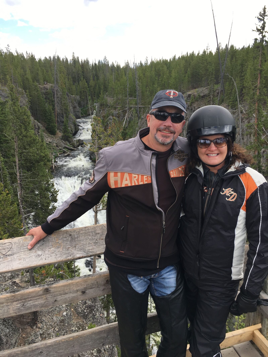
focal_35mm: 29
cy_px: 178
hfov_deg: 48.2
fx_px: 299
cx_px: 134
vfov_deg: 61.7
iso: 25
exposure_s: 1/496
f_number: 2.2
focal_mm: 4.15
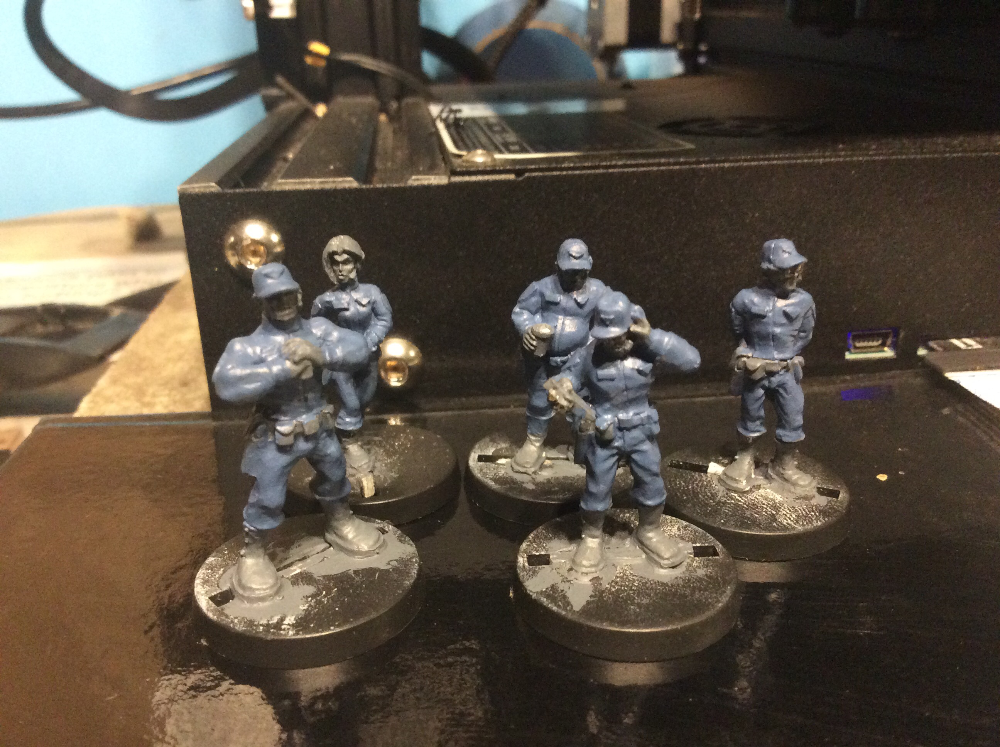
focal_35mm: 32
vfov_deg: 44.1
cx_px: 500
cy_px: 374
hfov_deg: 56.9
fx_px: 923
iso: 320
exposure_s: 1/17
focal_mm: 3.3
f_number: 2.4
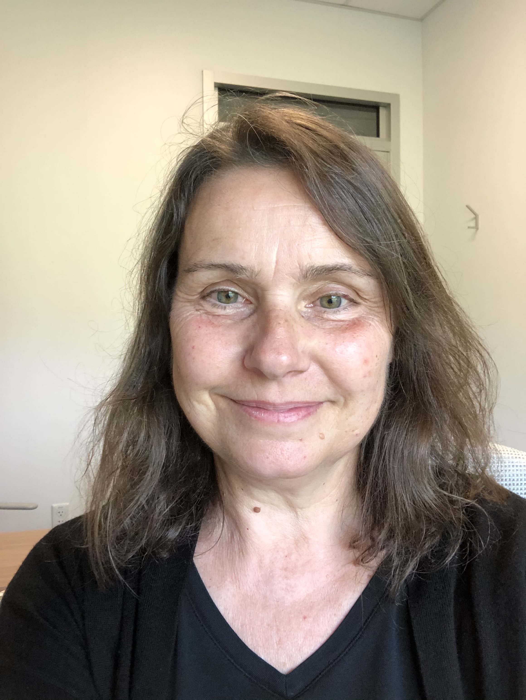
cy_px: 350
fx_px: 648
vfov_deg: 56.8
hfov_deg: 44.2
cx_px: 263
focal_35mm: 32
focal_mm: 2.87
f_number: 2.2
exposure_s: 1/120
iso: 125
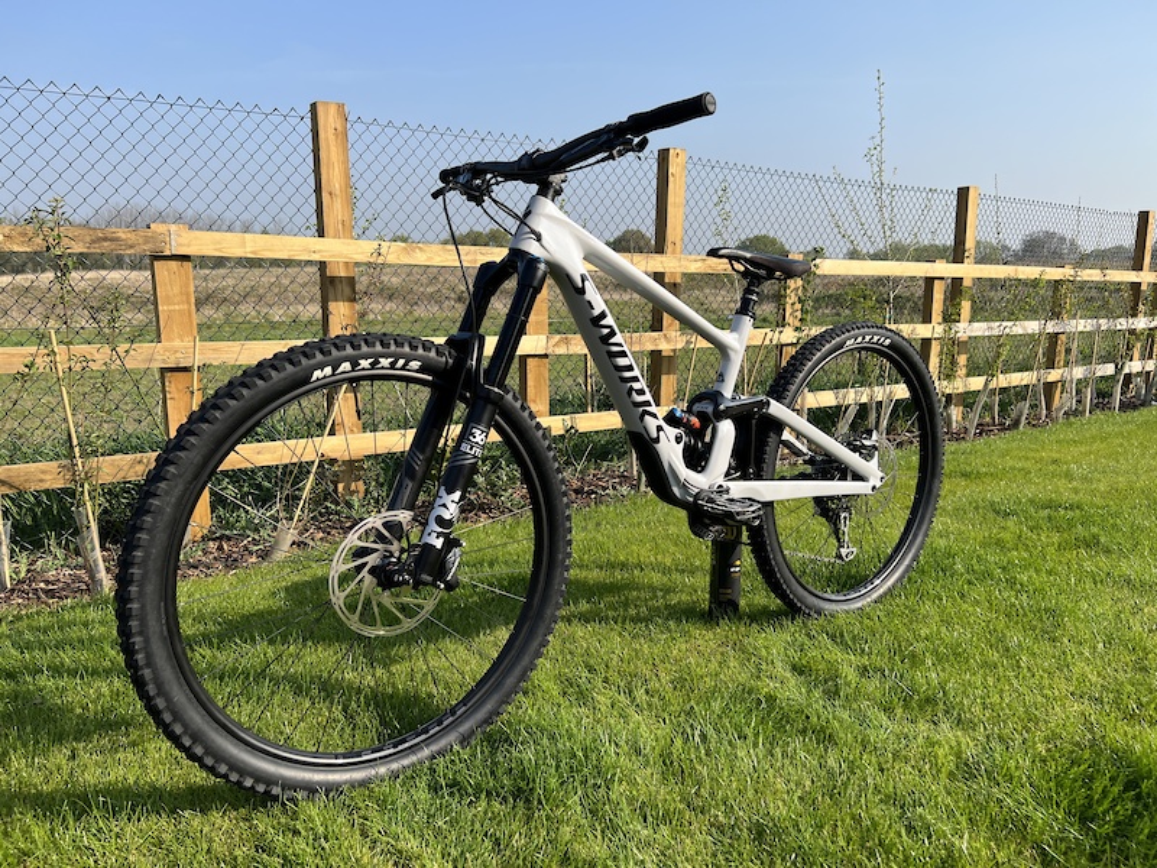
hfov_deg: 67.3
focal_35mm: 26
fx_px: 869
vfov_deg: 53.1
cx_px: 578
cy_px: 434
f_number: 1.5
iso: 50
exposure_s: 1/2841
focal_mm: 5.7
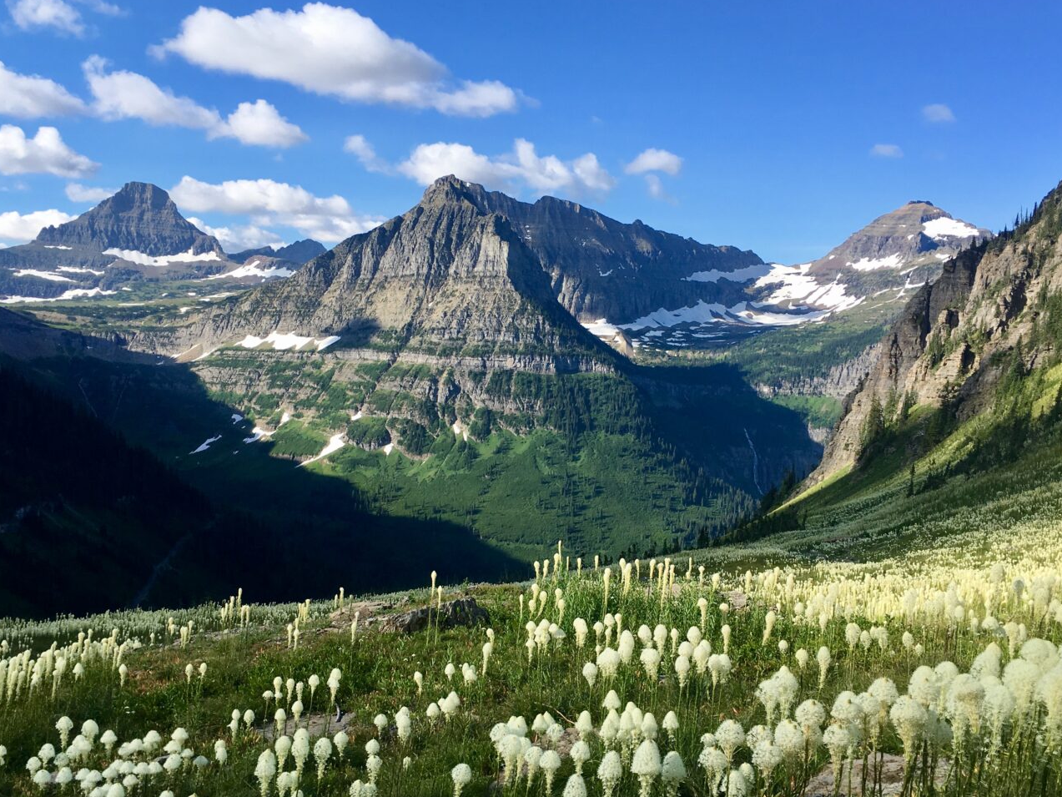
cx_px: 530
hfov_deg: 52.6
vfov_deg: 40.7
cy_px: 430
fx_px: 1074
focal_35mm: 35
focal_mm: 4.15
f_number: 2.2
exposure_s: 1/986
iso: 25
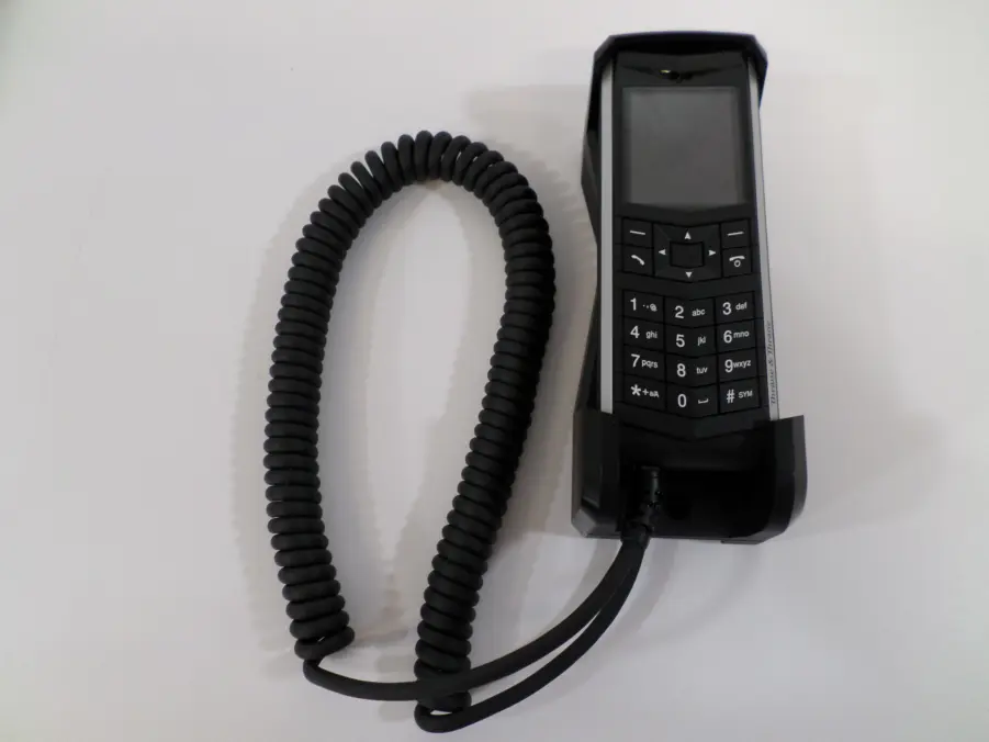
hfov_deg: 69.4
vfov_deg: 54.9
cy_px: 371
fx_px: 714
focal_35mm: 25
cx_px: 494
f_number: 2.5
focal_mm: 4.5
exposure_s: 1/45
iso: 80
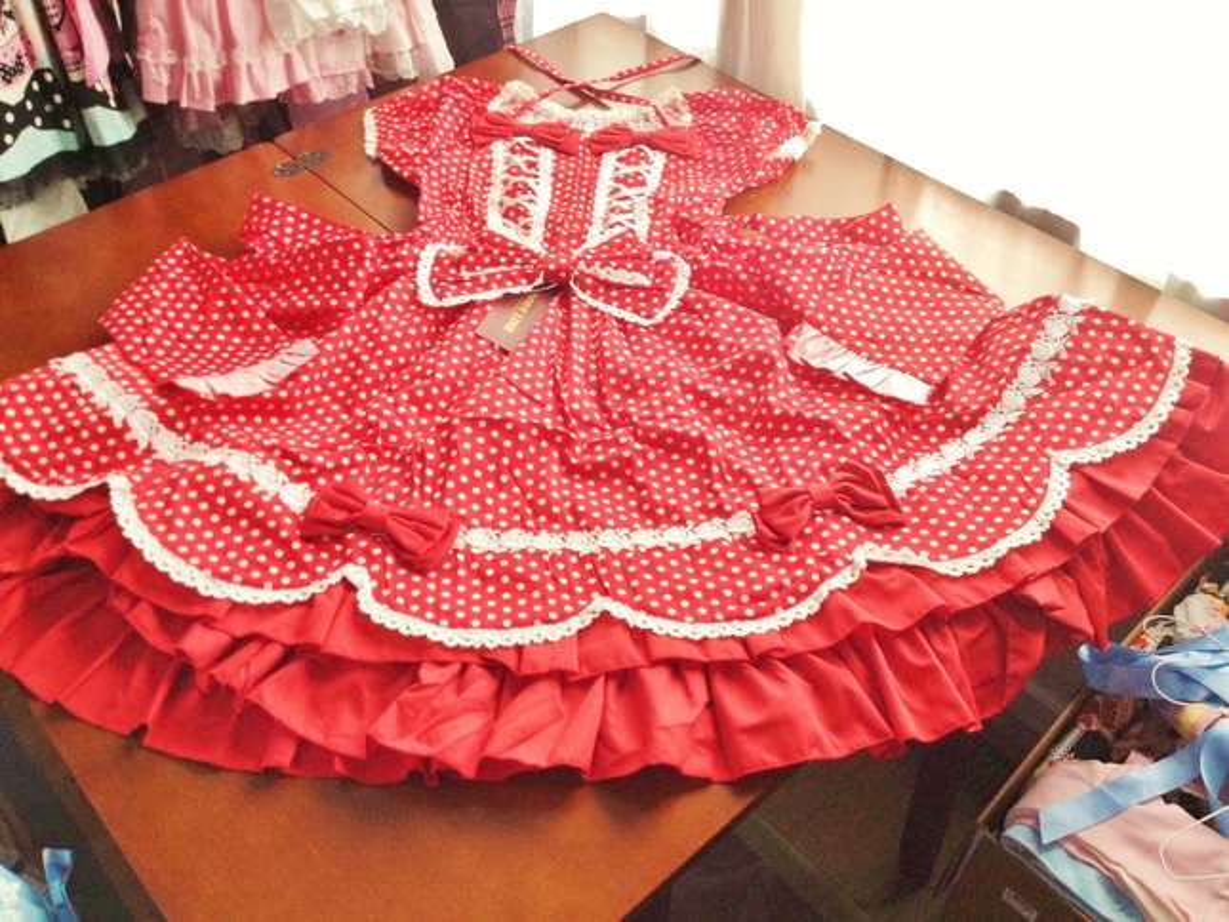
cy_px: 461
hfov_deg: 52.6
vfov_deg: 40.7
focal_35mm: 35
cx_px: 614
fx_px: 1243
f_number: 2.4
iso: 100
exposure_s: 1/20
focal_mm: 4.28
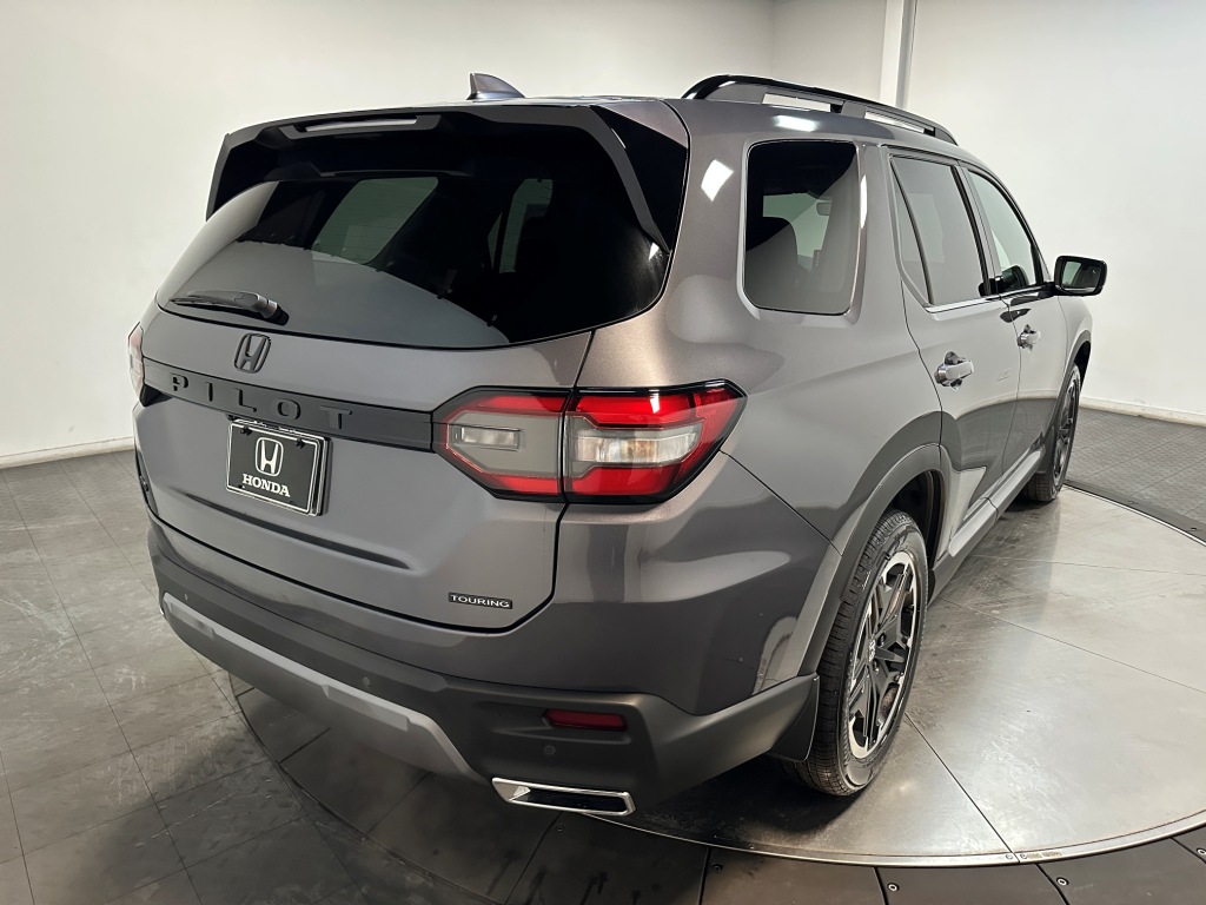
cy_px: 452
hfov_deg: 71.6
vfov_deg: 56.8
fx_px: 836
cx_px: 603
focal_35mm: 24
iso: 640
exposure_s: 1/60
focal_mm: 6.86
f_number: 1.78
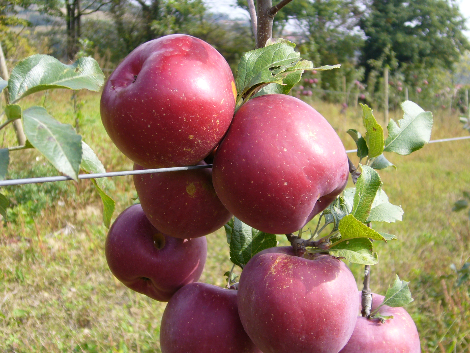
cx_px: 247
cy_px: 176
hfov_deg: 35.5
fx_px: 733
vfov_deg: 27.0
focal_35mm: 54
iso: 80
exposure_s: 1/250
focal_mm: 8.3
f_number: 3.3
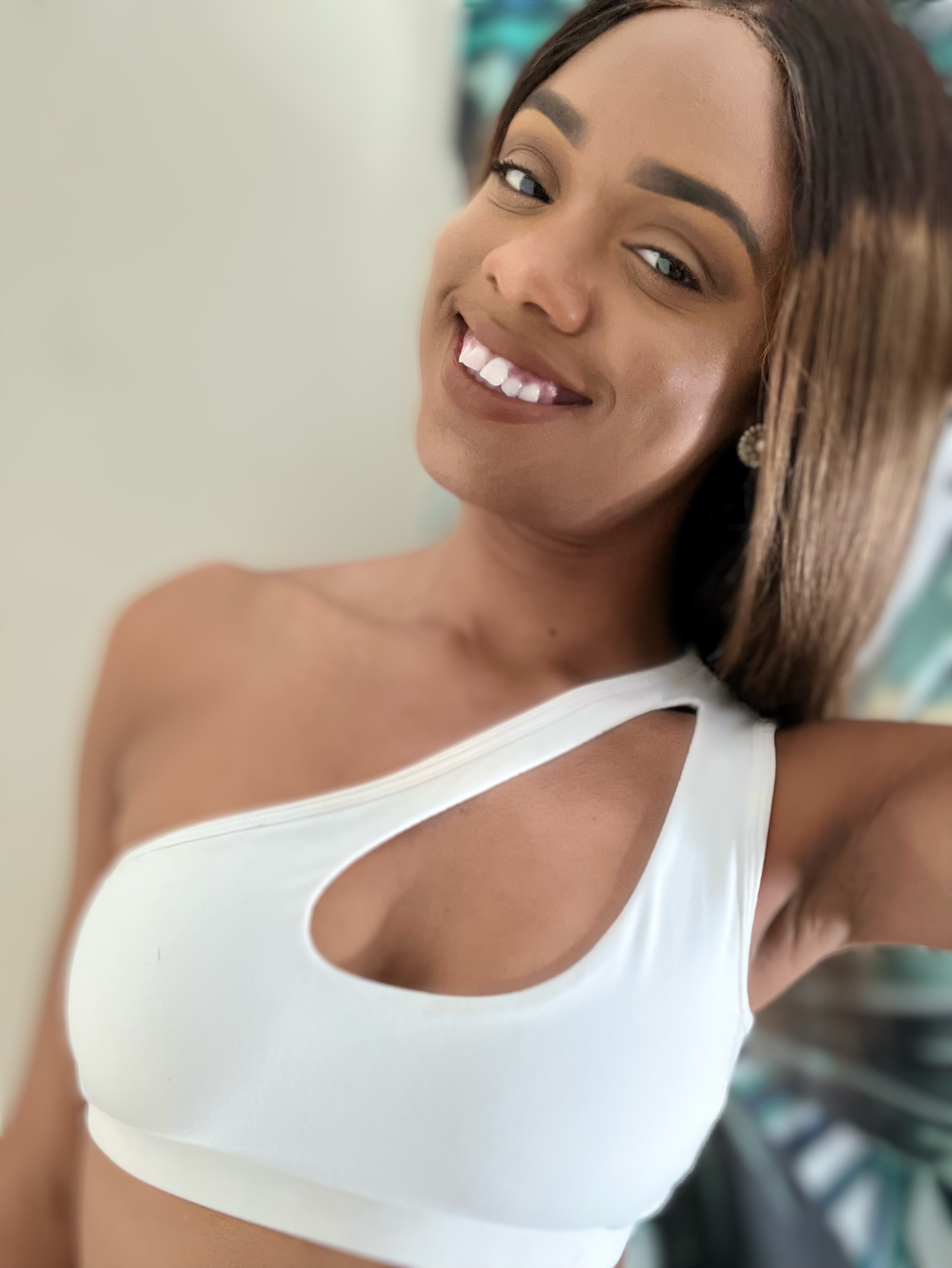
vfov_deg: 56.8
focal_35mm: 32
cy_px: 634
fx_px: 1172
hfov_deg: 44.2
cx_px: 476
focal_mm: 2.87
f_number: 2.2
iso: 640
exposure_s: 1/20
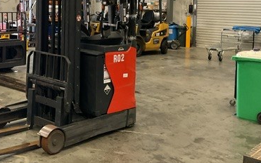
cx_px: 63
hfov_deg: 37.2
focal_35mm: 53
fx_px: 377
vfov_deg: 23.9
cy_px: 25
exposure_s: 1/50
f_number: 1.8
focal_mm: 3
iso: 125
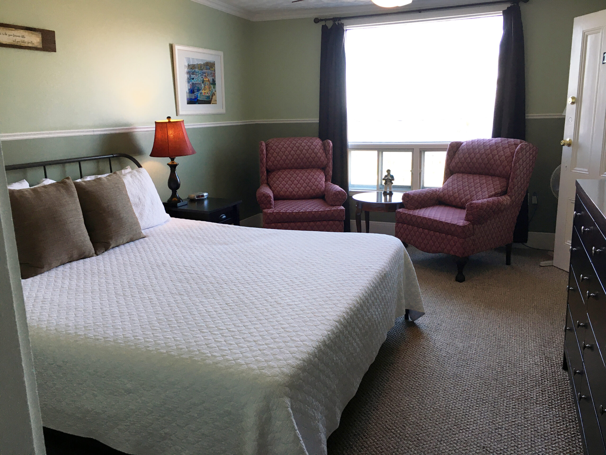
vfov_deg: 48.2
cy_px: 228
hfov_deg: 61.7
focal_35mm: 29
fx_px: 508
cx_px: 303
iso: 25
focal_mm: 4.15
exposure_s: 1/40
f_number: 2.2
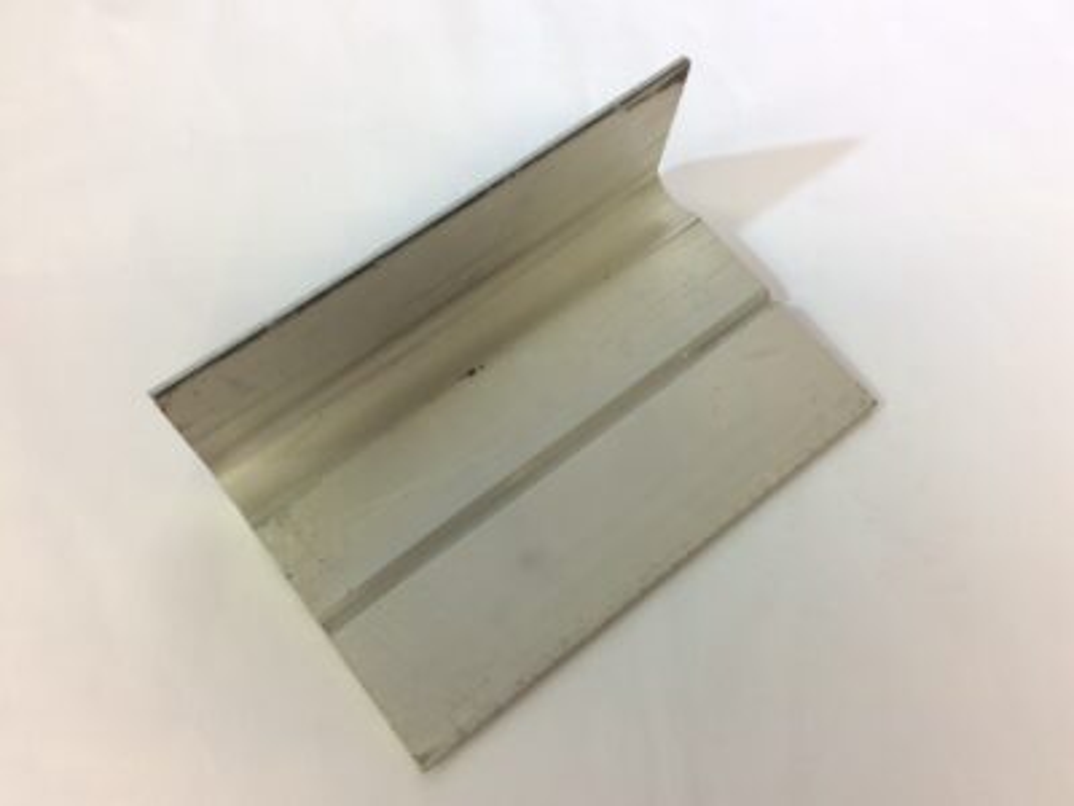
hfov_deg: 56.8
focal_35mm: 32
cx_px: 537
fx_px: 993
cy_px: 403
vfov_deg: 44.2
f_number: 2.4
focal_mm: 3.3
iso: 50
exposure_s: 1/24
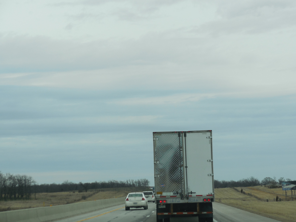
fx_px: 932
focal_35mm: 109
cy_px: 111
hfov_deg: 18.0
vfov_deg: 13.6
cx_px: 148
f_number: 4.8
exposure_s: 1/640
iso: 125
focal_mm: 19.4
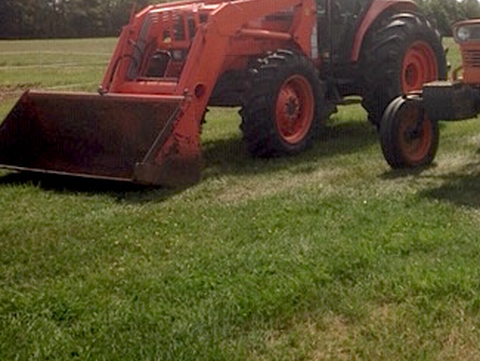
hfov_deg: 29.2
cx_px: 375
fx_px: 902
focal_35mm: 65
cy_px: 72
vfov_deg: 22.3
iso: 50
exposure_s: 1/2088
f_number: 2.4
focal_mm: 4.12
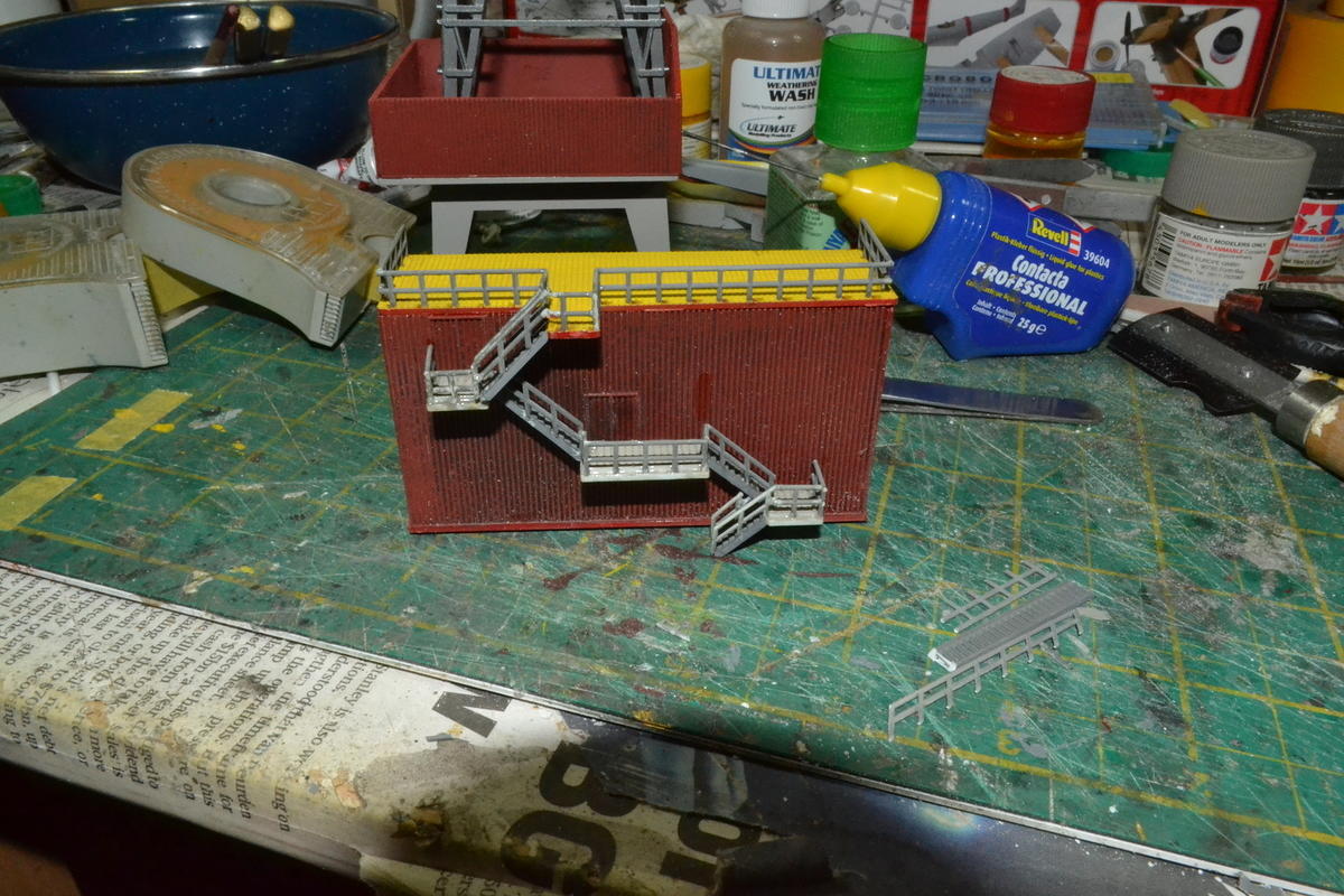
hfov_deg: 67.4
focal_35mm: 27
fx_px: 1008
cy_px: 448
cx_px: 672
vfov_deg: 47.9
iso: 3200
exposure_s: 1/60
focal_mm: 18
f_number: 22
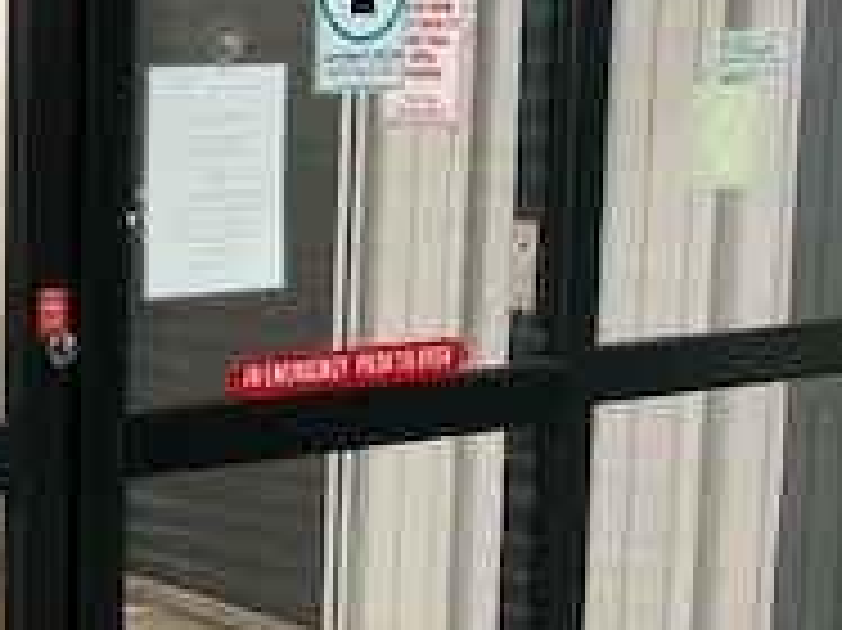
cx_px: -351
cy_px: 315
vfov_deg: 16.6
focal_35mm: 89
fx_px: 2163
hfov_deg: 19.7
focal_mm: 4.25
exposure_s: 1/60
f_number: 1.8
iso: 160
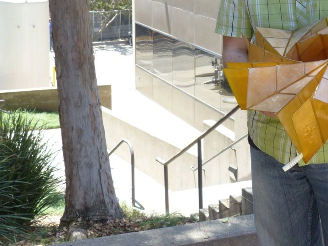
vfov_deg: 16.6
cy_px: 45
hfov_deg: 22.0
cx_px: 258
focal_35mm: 88
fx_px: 834
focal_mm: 8.4
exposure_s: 1/160
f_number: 4
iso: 100
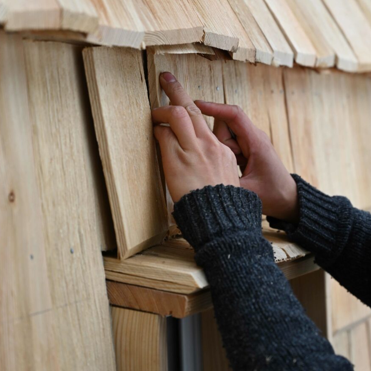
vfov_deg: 16.7
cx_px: 170
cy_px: 155
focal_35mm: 104
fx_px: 1261
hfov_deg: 16.7
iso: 200
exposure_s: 1/250
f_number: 4.5
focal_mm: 70
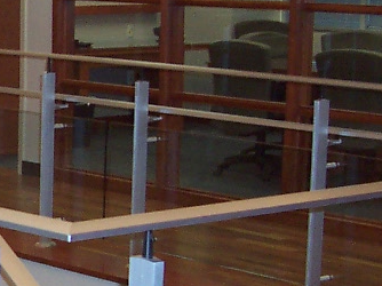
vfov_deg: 11.1
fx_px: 1467
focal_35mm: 133
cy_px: 230
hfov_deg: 14.0
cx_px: -166
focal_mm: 5.6
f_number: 2.8
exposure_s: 1/60
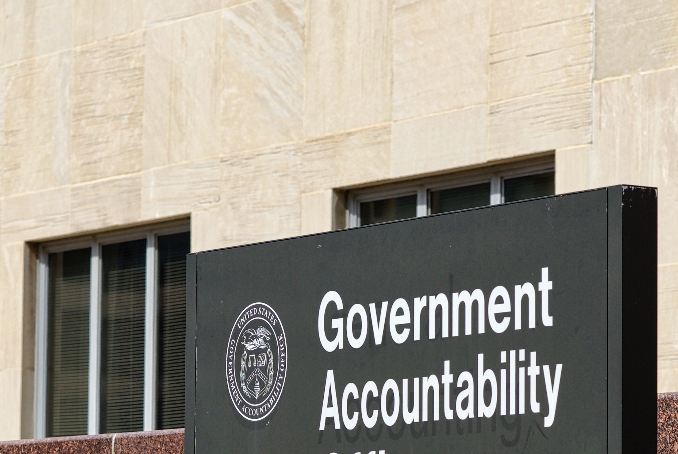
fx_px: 3672
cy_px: 319
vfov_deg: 7.1
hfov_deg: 10.5
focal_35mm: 195
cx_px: 354
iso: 100
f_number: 8
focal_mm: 85
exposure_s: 1/250
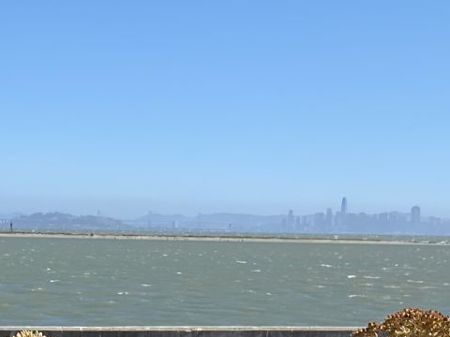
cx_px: 136
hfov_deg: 18.8
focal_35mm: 104
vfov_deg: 14.1
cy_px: 319
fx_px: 1352
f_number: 1.8
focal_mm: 4.25
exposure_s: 1/3040
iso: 32
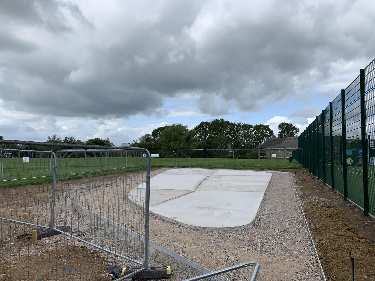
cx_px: 188
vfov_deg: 53.1
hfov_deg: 67.3
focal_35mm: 26
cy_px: 140
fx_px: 282
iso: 25
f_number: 1.8
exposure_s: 1/2611
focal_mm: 4.25
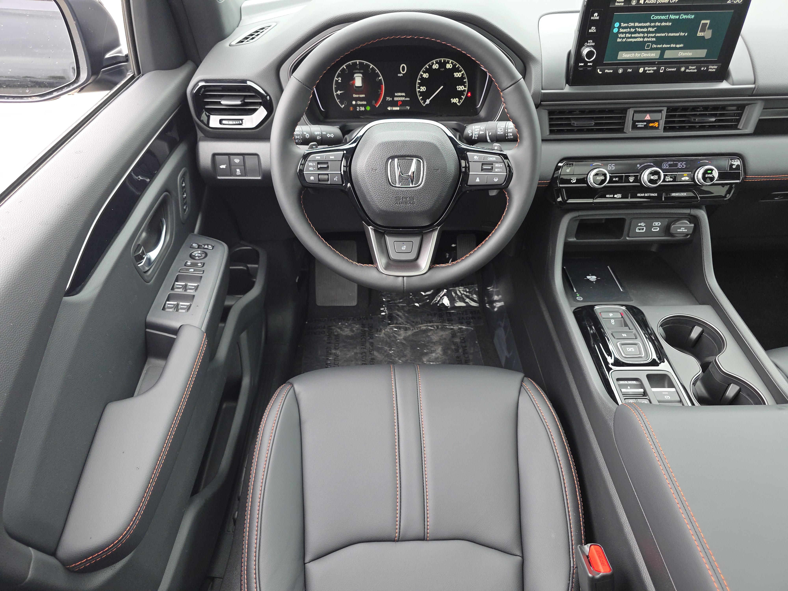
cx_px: 394
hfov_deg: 73.9
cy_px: 296
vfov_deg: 58.9
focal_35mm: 23
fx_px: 524
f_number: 1.7
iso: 125
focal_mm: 6.3
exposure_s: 1/180
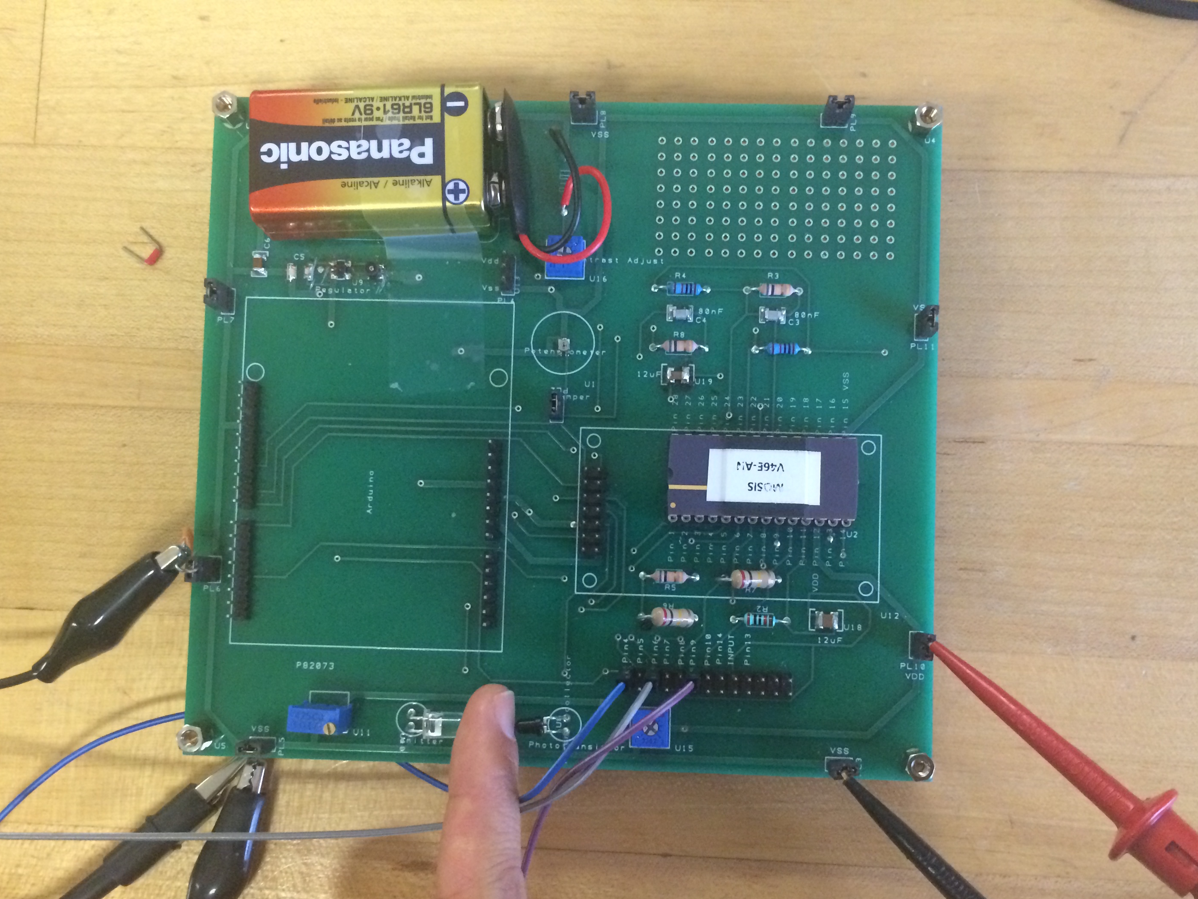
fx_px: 1211
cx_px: 612
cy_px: 523
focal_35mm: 35
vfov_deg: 40.6
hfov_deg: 52.6
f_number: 2.2
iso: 320
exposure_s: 1/30
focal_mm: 4.12
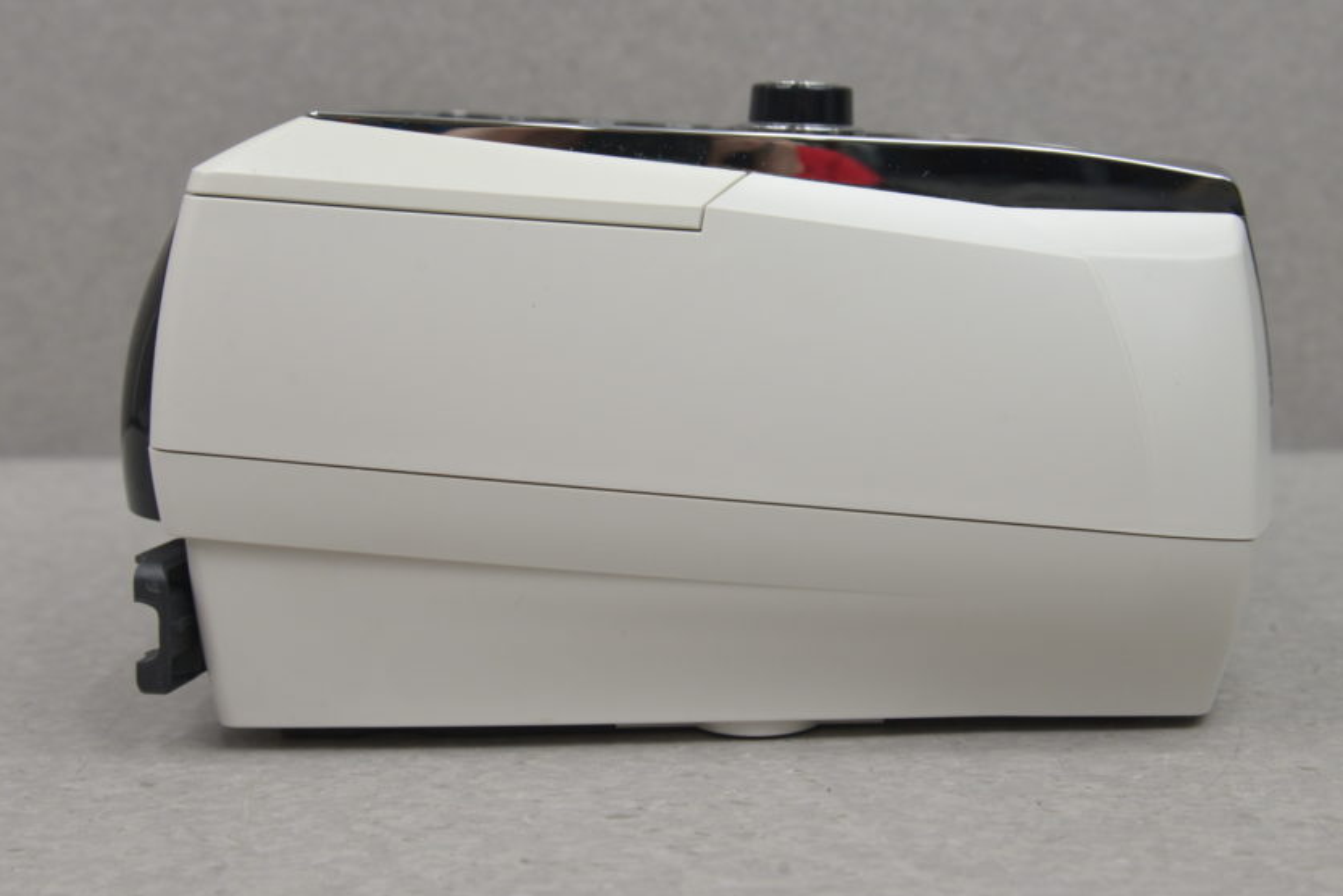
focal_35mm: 59
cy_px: 369
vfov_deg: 23.0
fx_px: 2202
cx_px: 734
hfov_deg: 33.9
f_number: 7.1
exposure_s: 1/100
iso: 1600
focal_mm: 48
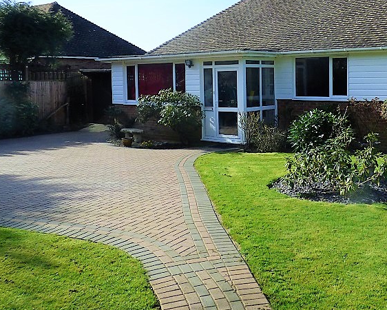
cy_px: 107
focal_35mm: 40
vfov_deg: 37.0
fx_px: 458
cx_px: 276
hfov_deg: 44.7
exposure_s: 1/1000
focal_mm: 3.58
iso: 100
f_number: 2.8
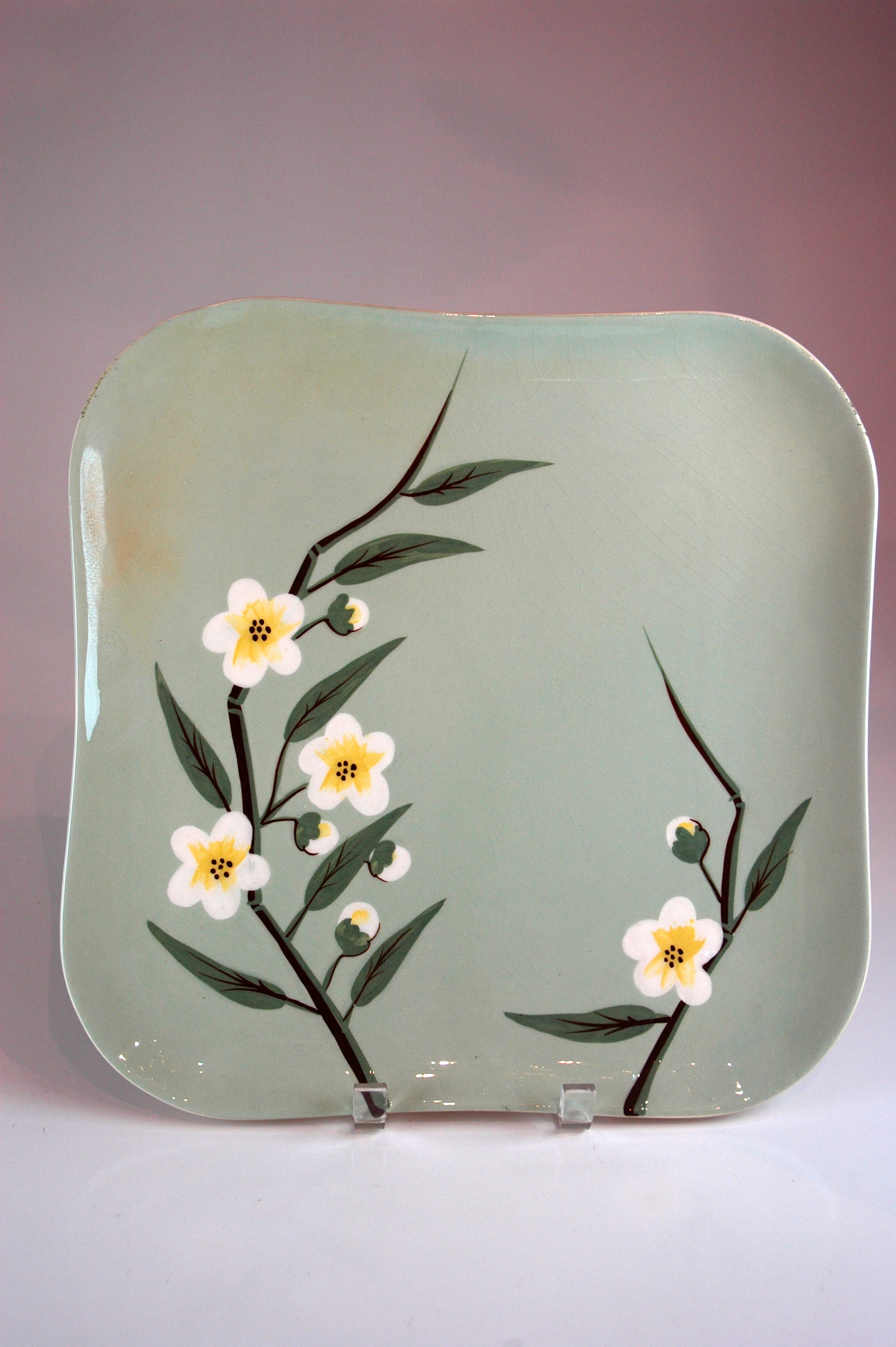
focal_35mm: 40
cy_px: 674
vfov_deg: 48.0
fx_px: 1515
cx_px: 448
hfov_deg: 33.0
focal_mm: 27
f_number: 5
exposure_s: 1/100
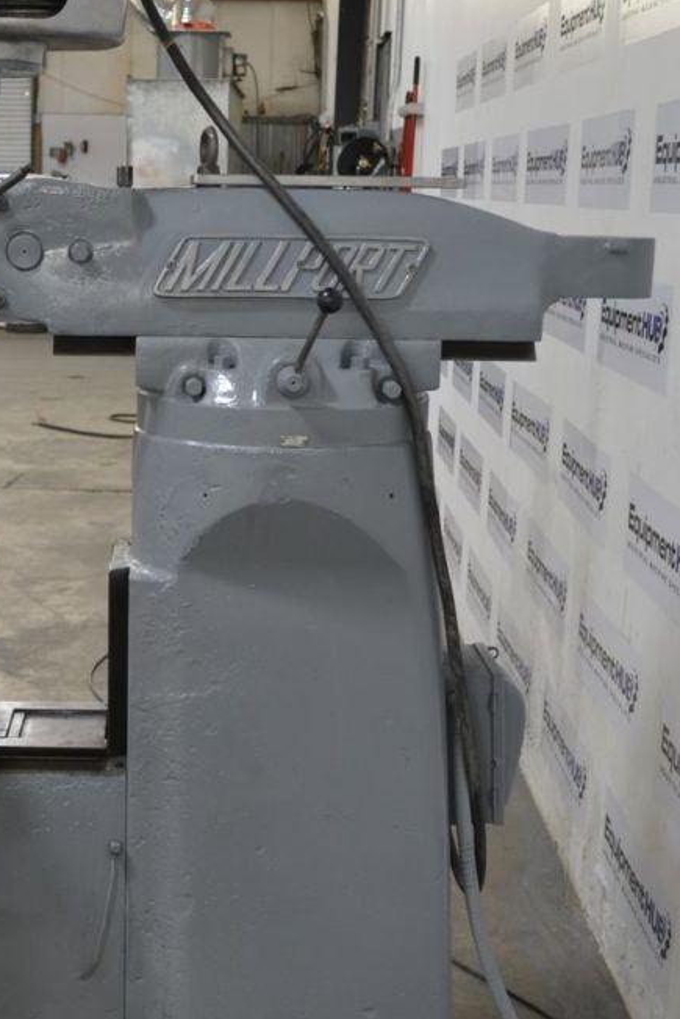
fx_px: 1501
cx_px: 130
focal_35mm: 53
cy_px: 595
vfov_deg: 37.4
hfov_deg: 25.1
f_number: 3.8
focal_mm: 20
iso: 400
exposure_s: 1/50
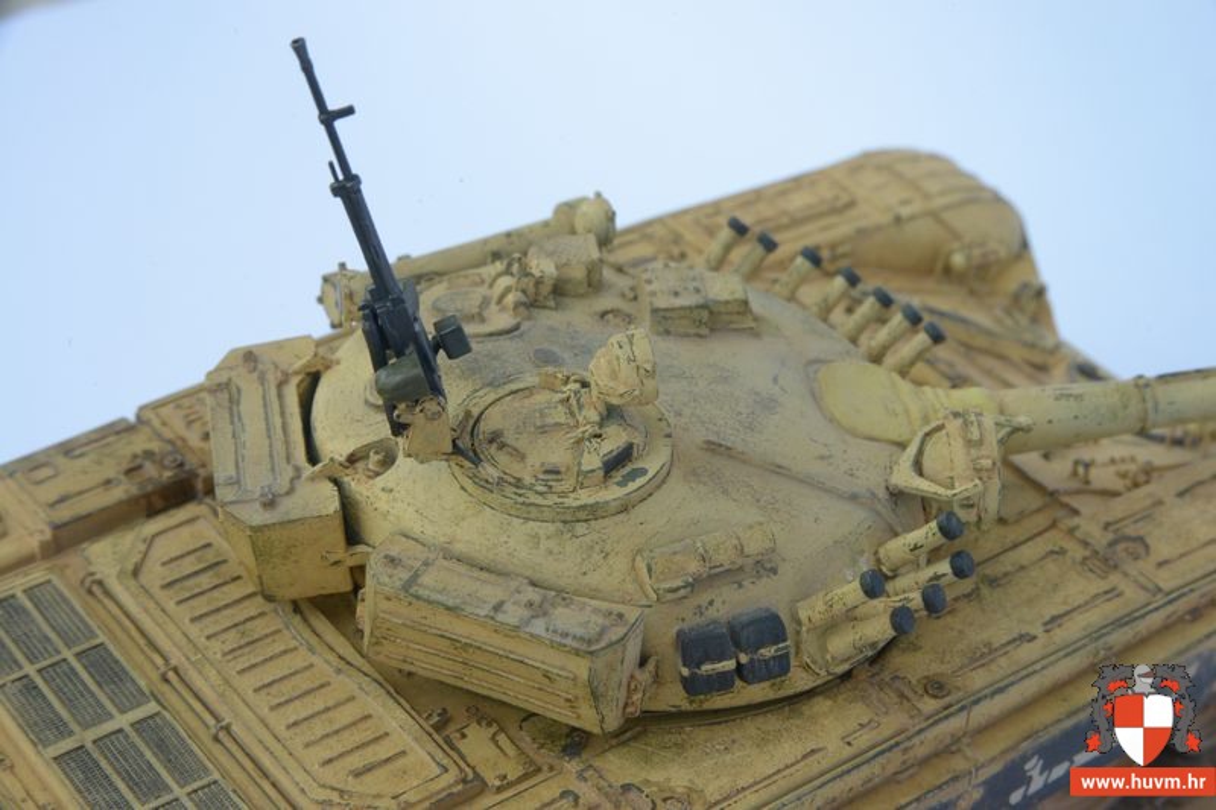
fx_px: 3546
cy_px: 405
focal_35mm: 105
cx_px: 608
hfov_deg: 19.5
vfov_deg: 13.0
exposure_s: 1/100
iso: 1250
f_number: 18
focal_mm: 105
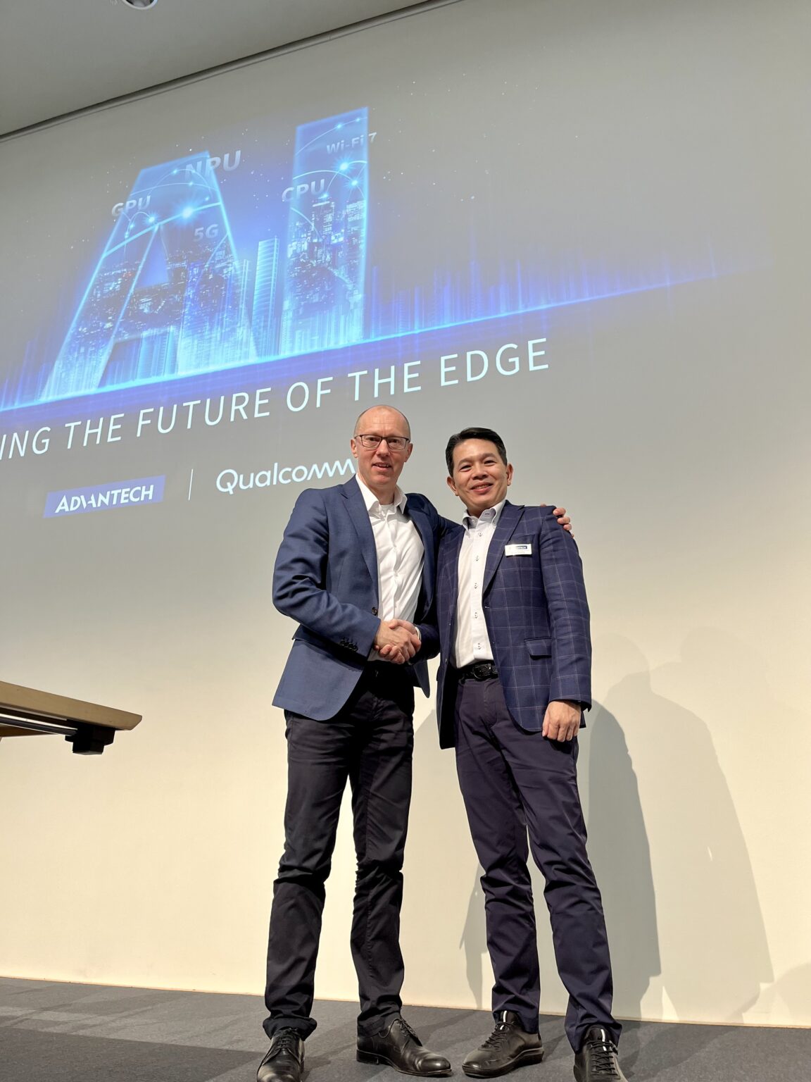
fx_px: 812
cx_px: 406
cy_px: 541
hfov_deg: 53.1
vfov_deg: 67.3
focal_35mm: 26
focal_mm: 5.1
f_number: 1.6
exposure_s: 1/100
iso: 80
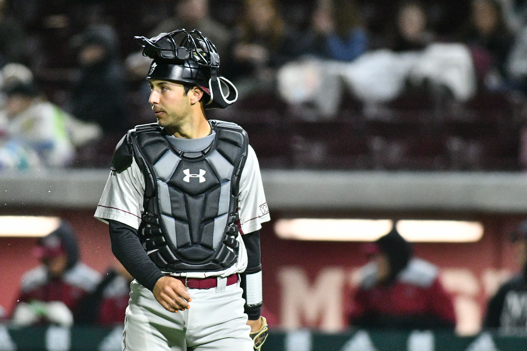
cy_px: 176
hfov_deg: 3.4
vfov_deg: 2.3
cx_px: 264
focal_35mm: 600
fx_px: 8783
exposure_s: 1/1600
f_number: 2.8
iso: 5000
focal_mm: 300
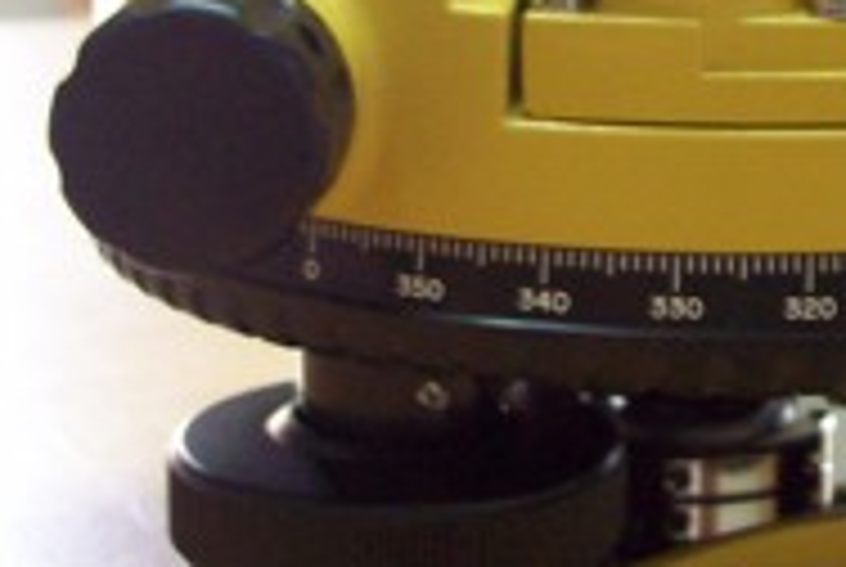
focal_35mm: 103
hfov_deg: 19.6
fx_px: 2424
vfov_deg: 13.2
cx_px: 688
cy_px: 2
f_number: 2.7
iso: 160
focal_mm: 6
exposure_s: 1/11
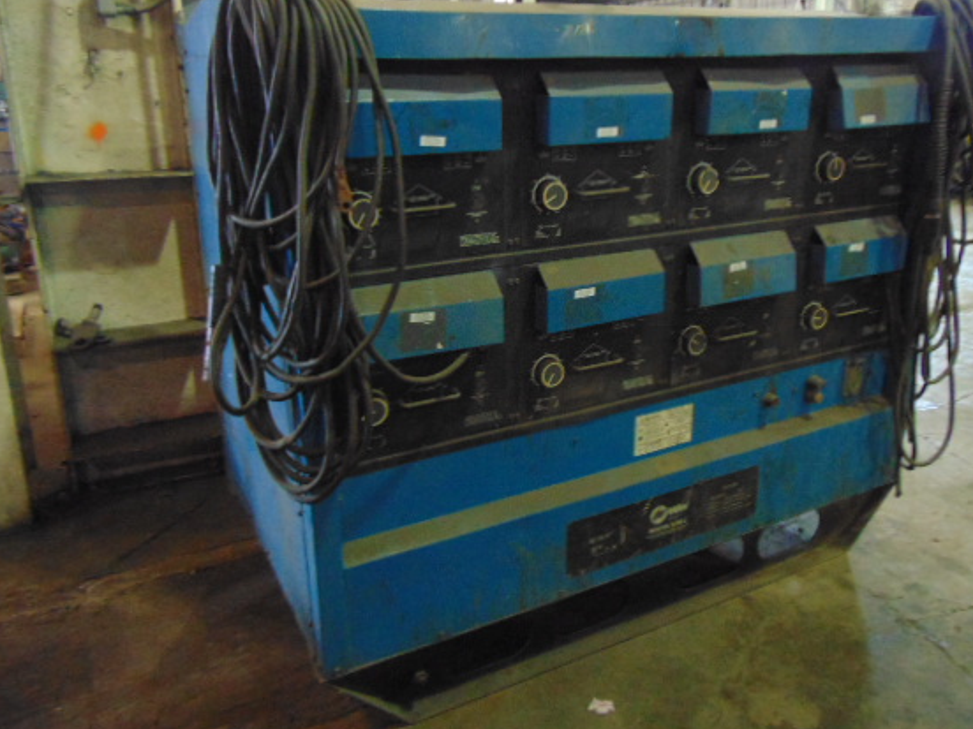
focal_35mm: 29
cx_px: 516
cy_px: 317
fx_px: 815
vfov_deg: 48.1
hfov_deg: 61.6
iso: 400
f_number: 3
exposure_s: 1/10
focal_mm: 4.5
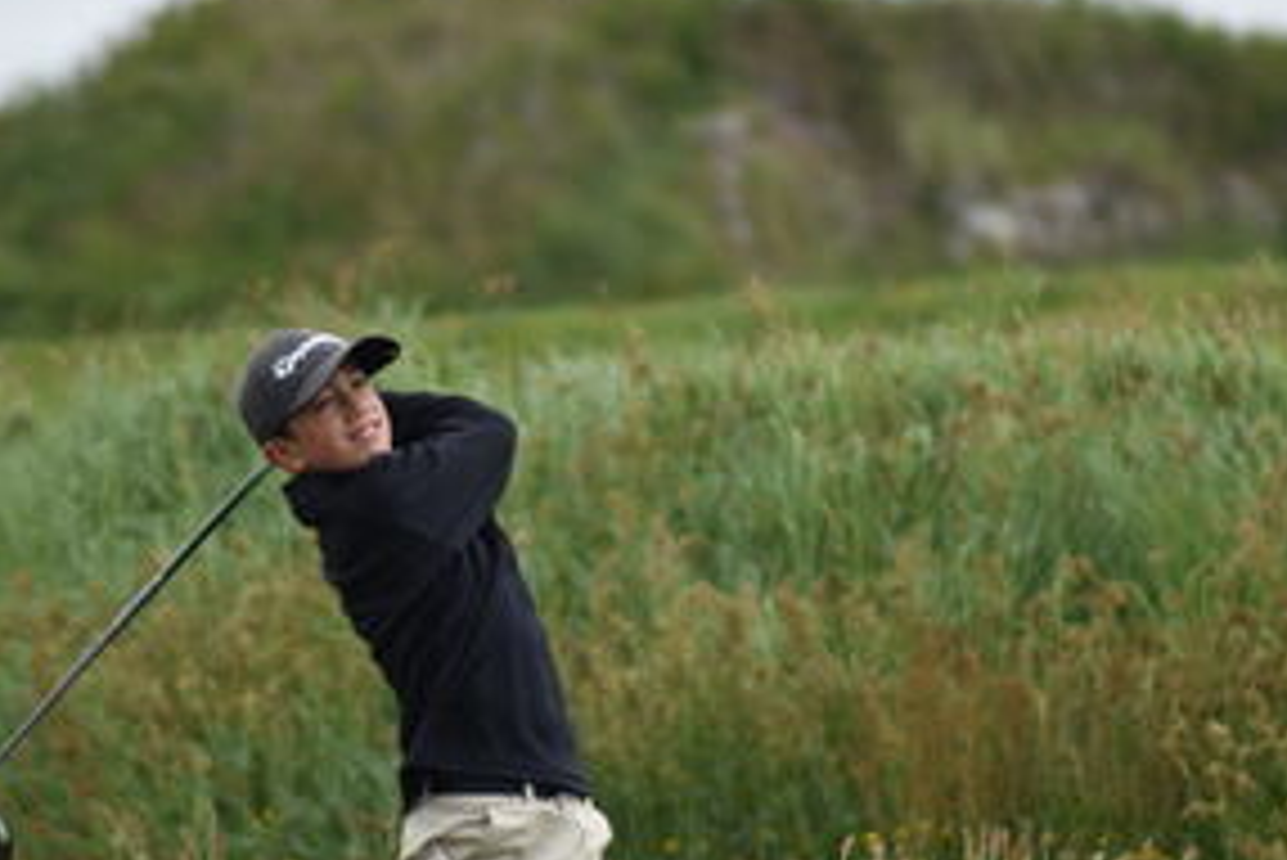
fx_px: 24142
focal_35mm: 675
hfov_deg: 3.1
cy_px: 576
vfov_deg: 2.0
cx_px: 565
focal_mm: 300
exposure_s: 1/1600
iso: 400
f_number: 6.3
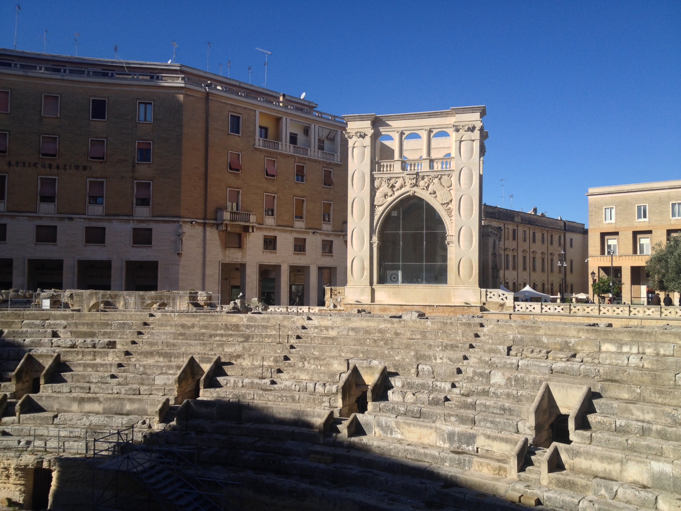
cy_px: 256
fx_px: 689
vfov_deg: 40.7
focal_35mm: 35
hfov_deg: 52.6
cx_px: 340
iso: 50
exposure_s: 1/1842
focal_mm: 4.28
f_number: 2.4
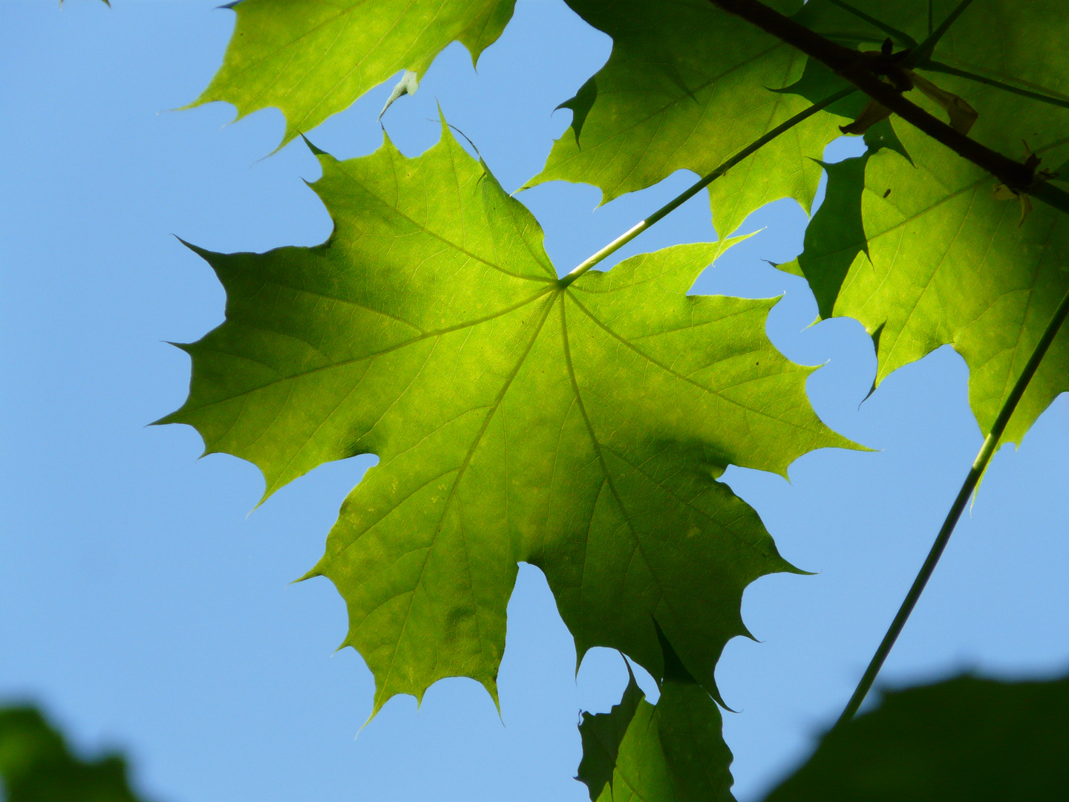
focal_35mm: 504
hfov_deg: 3.9
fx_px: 15564
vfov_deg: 3.0
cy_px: 401
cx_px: 534
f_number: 5.6
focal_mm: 82.8
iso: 100
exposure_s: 1/250
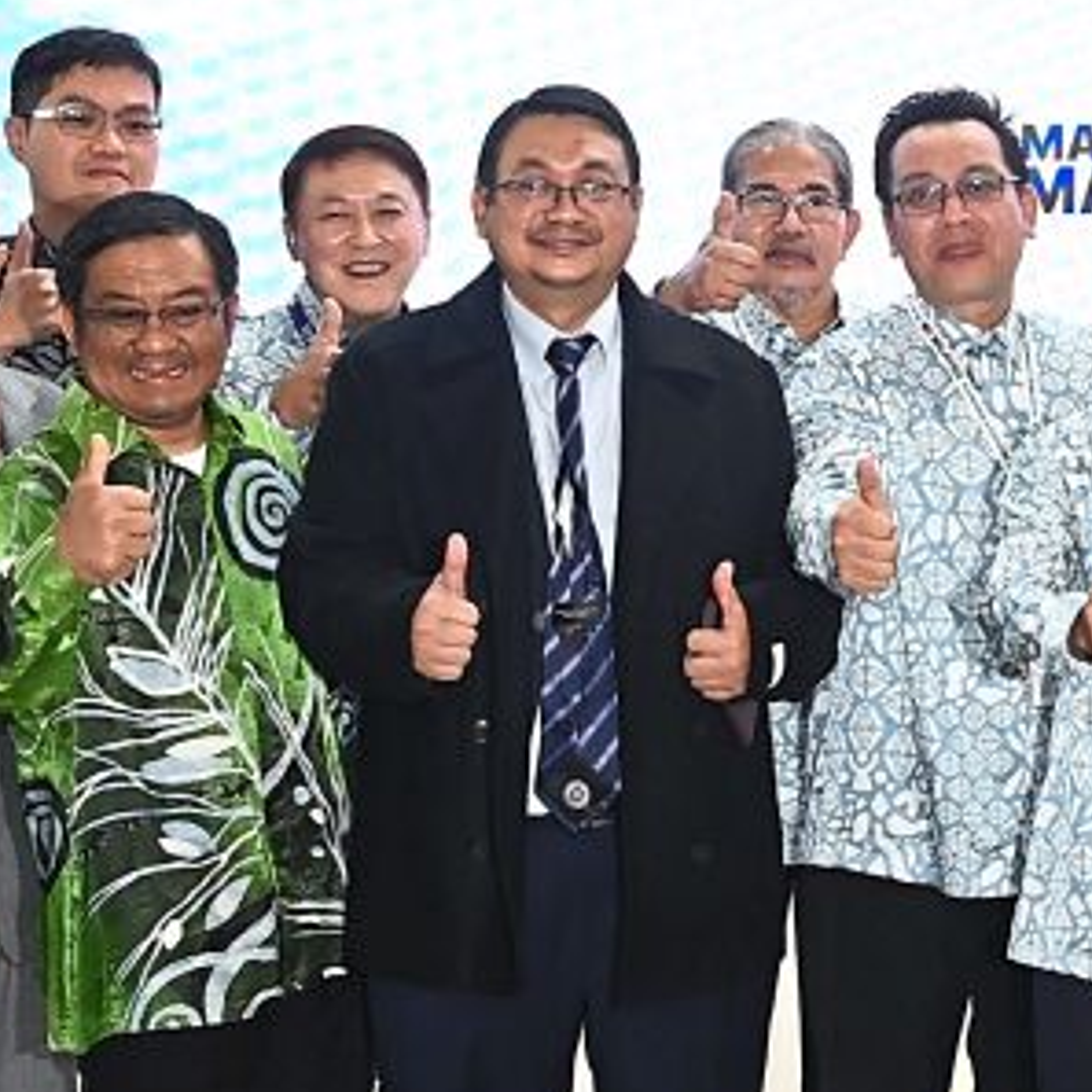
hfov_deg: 19.5
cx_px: 1235
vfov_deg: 20.4
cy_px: 430
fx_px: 3034
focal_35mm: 85
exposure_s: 1/160
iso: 1600
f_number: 4
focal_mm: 24
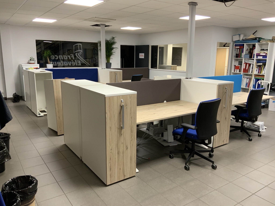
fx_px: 230
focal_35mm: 29
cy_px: 103
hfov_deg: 61.7
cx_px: 138
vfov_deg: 48.2
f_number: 1.8
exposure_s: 1/50
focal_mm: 3
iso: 125
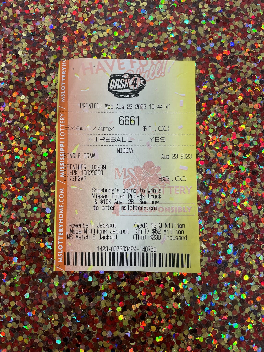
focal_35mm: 26
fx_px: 264
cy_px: 176
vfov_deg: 67.3
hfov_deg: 53.1
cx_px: 132
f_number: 1.6
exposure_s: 1/108
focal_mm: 4.2
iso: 125
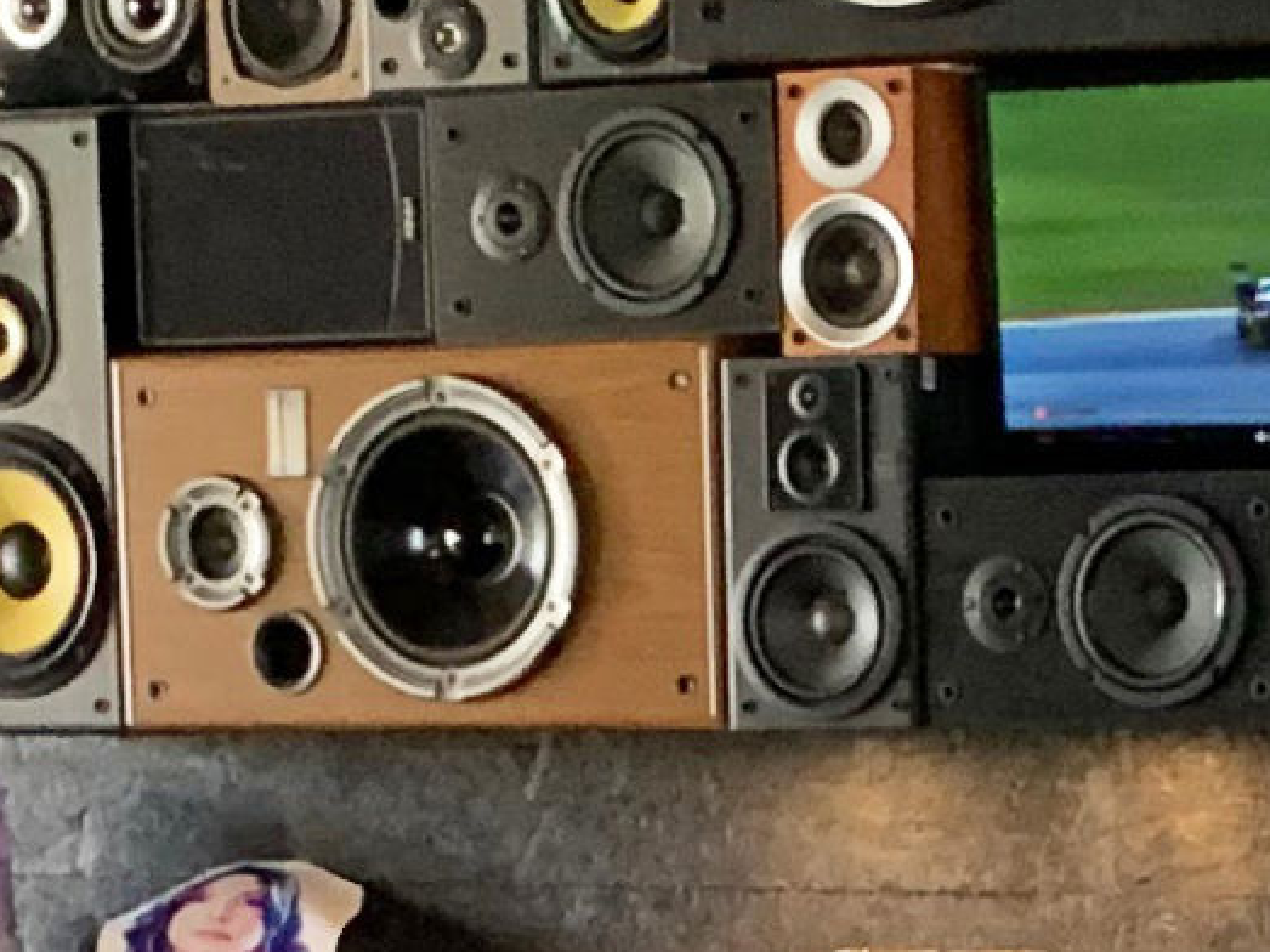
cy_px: 1562
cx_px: 1161
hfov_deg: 10.3
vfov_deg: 7.6
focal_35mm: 191
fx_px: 7006
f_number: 1.8
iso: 400
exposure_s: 1/40
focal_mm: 4.25
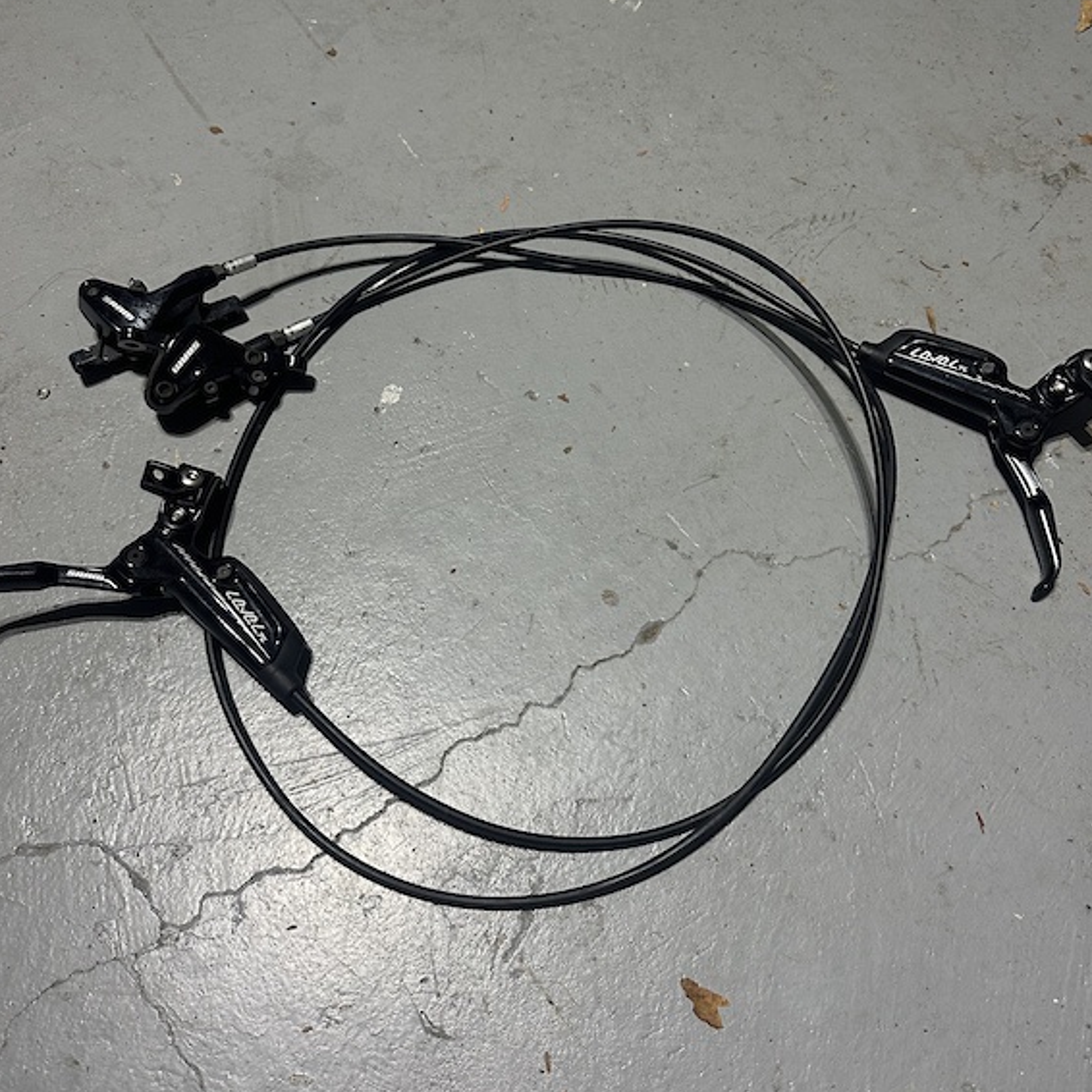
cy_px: 494
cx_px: 560
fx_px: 1071
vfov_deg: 54.0
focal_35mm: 30
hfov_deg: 54.0
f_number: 1.78
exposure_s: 1/120
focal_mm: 6.86
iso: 200
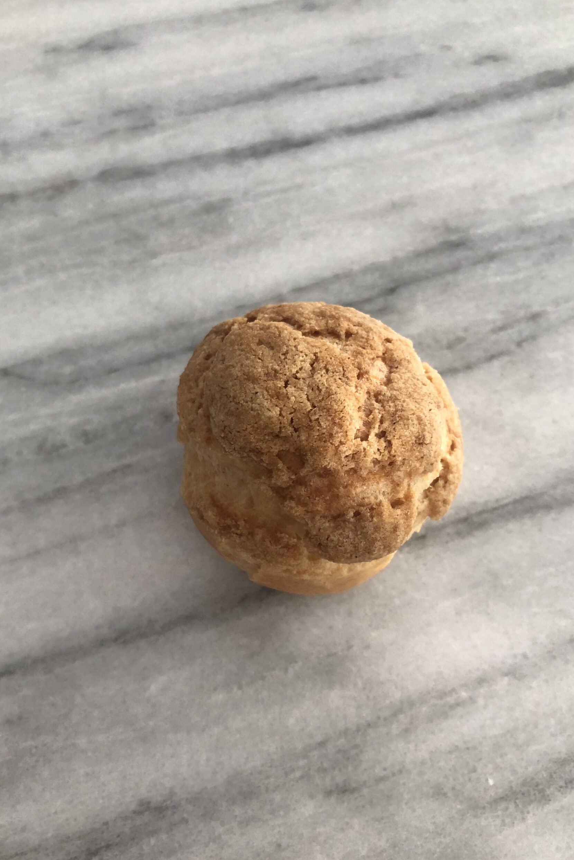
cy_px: 436
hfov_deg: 43.6
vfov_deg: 61.9
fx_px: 717
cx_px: 293
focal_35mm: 30
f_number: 1.8
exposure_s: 1/30
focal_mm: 3.99
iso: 40
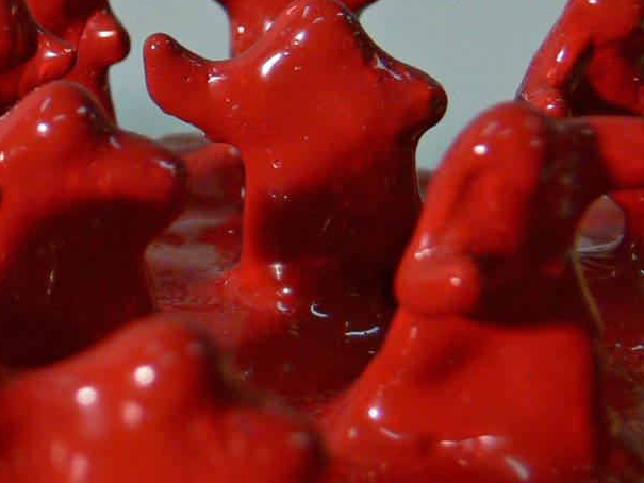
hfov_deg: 16.4
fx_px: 2065
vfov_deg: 13.2
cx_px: -279
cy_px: 57
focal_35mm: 111
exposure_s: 1/60
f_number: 3.2
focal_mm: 7.4
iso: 80
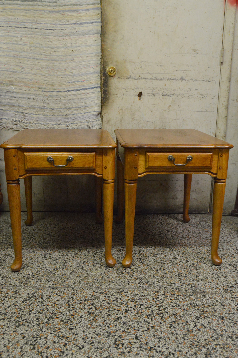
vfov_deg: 55.1
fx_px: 343
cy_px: 179
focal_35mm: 34
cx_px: 119
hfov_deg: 38.3
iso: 3200
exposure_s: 1/40
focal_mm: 23
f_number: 5.6
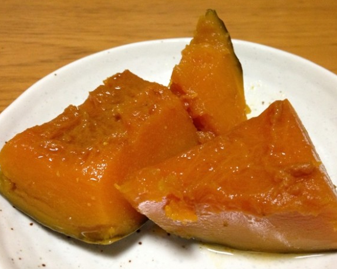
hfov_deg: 51.5
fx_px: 349
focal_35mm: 35
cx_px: 170
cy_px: 135
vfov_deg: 42.2
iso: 400
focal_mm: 4.13
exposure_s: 1/20
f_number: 2.4
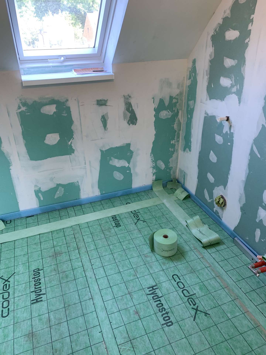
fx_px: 266
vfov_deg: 67.3
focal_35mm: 26
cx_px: 133
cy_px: 178
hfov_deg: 53.1
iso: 50
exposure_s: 1/50
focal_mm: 4.25
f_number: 1.8
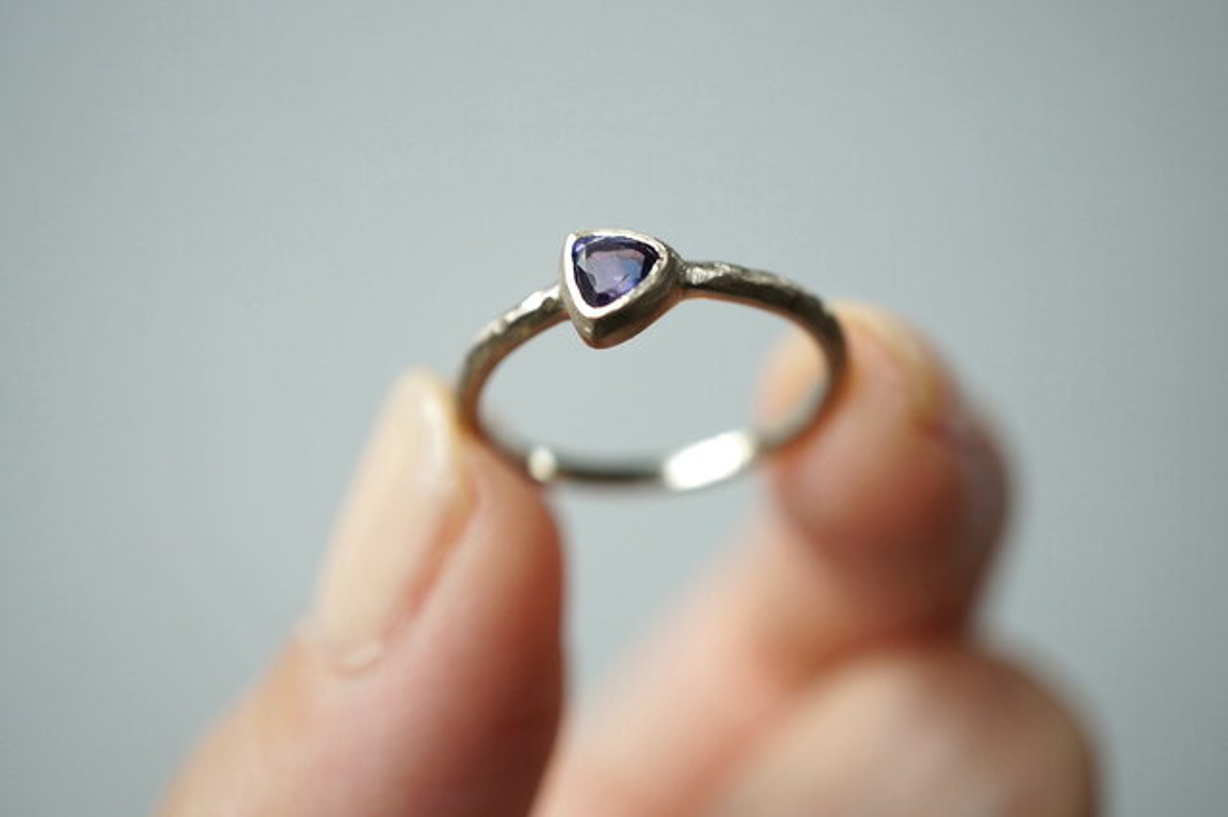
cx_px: 614
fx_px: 1534
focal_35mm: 45
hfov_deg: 43.6
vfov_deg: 29.8
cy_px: 408
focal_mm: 30
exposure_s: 1/60
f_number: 4
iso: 100
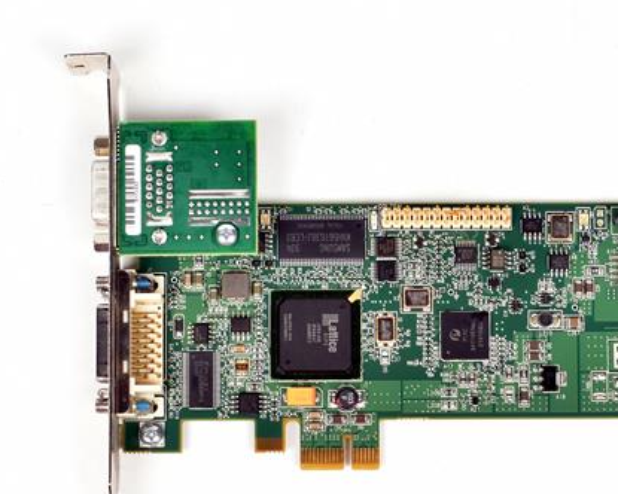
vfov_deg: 26.7
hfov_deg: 32.8
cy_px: 281
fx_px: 1043
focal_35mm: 57
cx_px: 405
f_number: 11
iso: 200
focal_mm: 28
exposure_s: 1/200
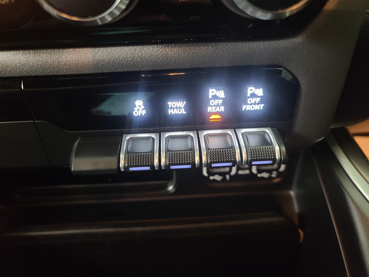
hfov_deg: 69.4
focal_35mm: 25
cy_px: 138
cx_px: 184
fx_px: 266
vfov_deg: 54.9
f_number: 1.8
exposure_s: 1/24
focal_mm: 7
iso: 1250
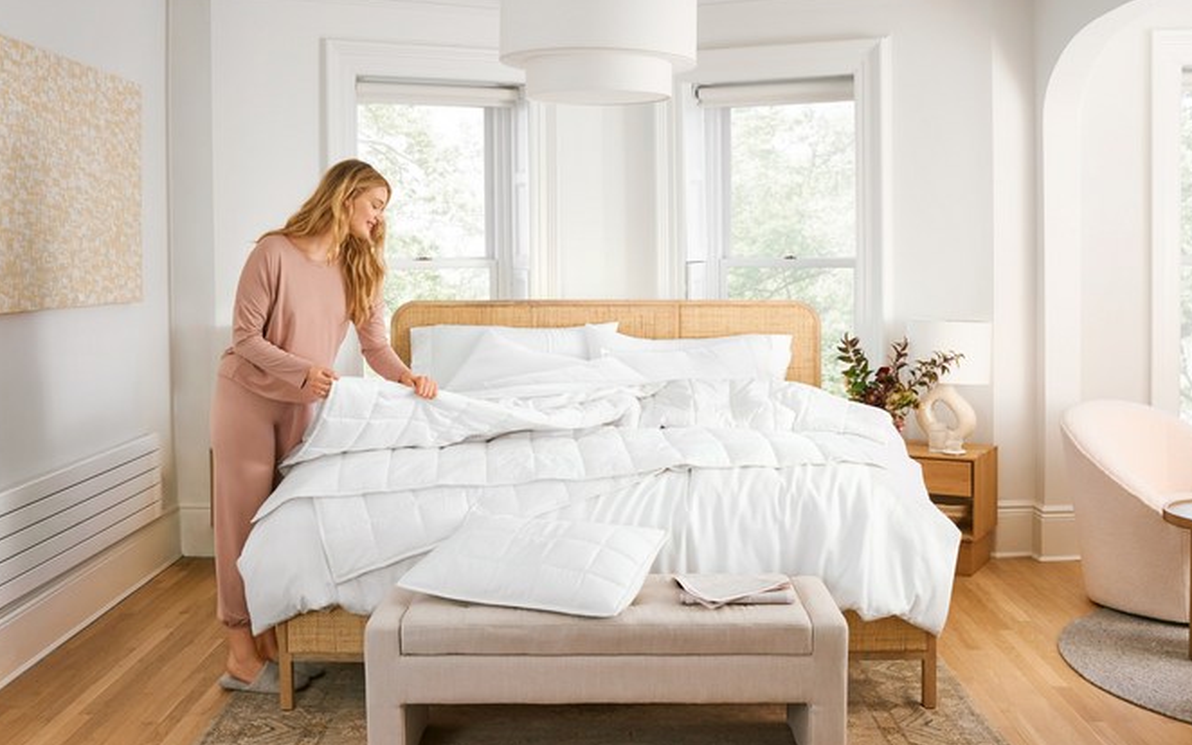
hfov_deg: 52.7
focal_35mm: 37
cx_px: 598
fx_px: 1202
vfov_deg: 34.4
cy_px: 390
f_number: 9
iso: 400
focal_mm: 35
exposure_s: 1/60
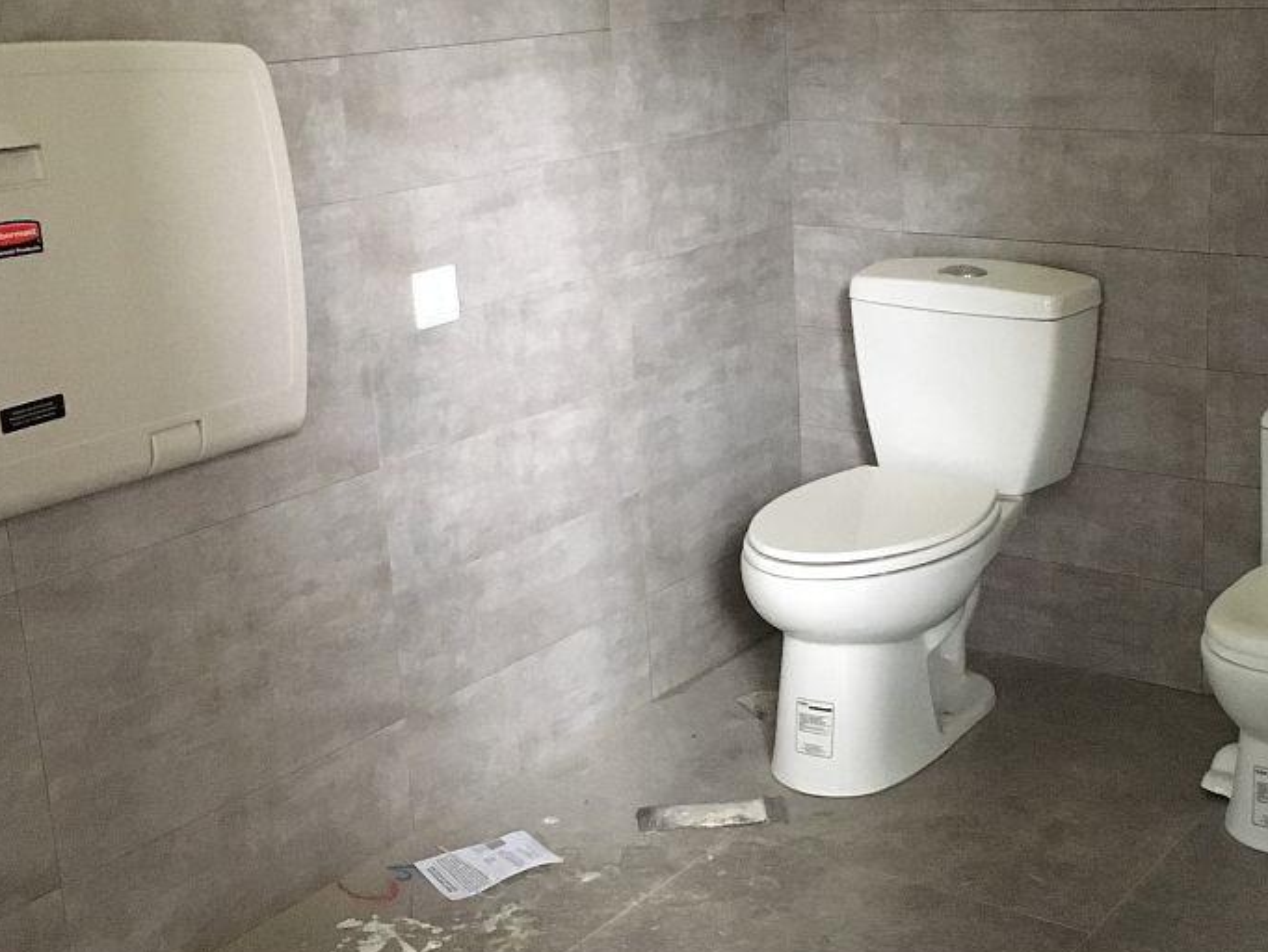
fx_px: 1869
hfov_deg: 37.2
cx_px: 809
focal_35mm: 51
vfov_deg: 28.6
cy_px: 446
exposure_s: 1/17
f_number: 2.2
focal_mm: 4.15
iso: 320
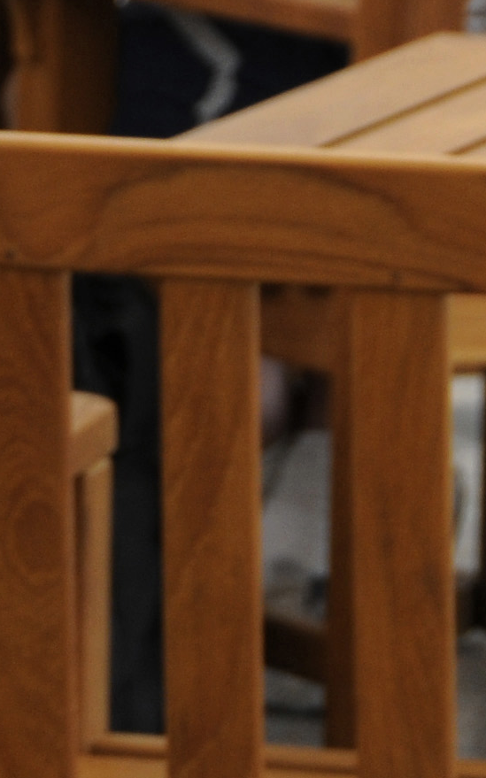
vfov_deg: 3.5
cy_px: -2
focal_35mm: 596
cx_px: -910
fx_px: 12637
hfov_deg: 2.2
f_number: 9
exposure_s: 1/20
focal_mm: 80
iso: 200
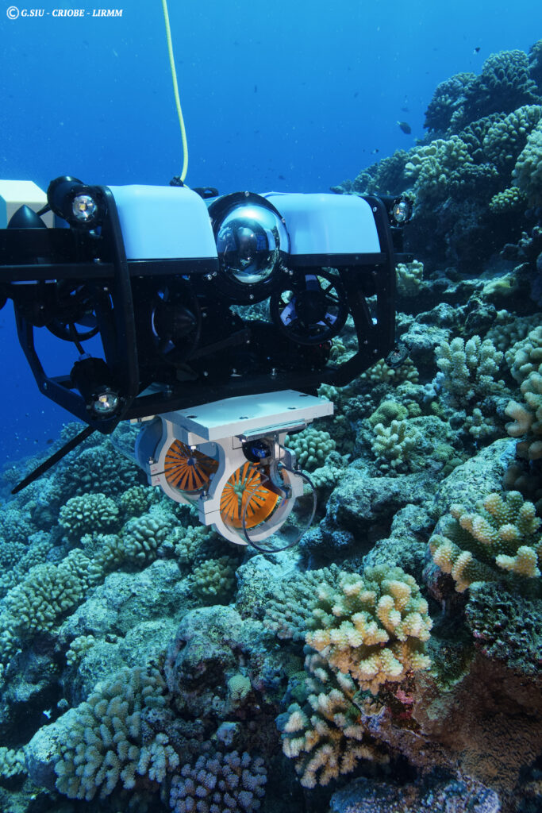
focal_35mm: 21
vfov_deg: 81.2
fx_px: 474
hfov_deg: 59.5
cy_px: 406
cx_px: 271
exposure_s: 1/250
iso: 320
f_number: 8
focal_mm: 14
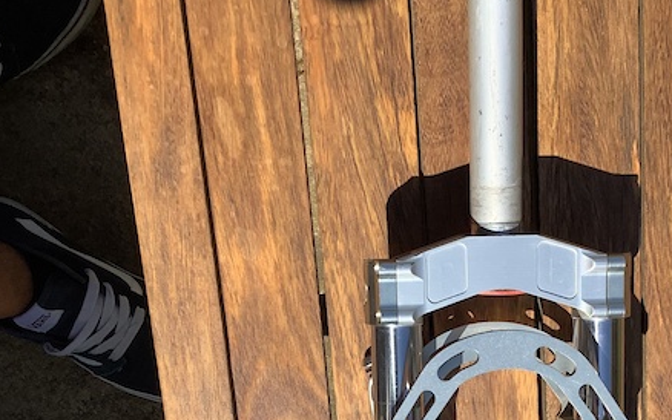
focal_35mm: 60
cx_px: 442
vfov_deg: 20.6
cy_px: 460
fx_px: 1099
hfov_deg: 33.7
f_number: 2.4
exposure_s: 1/1381
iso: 25
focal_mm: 3.3
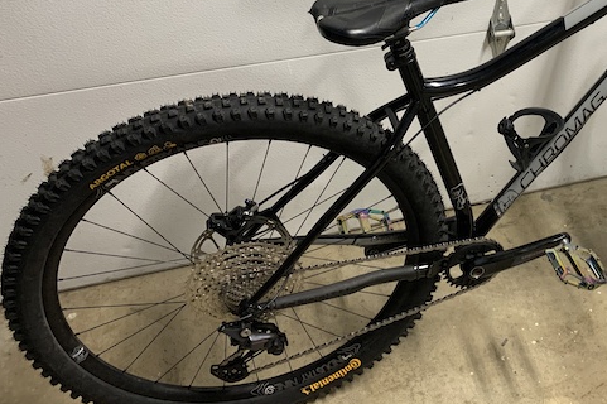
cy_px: 107
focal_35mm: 45
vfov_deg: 29.4
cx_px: 480
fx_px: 758
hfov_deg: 41.9
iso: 250
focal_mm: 4.25
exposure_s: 1/60
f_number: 1.8
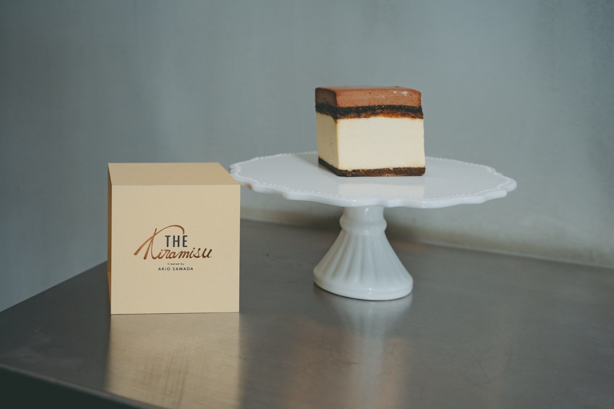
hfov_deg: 45.4
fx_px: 733
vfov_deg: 31.2
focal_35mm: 43
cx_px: 307
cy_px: 204
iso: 200
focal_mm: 43
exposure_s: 1/50
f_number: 4.5
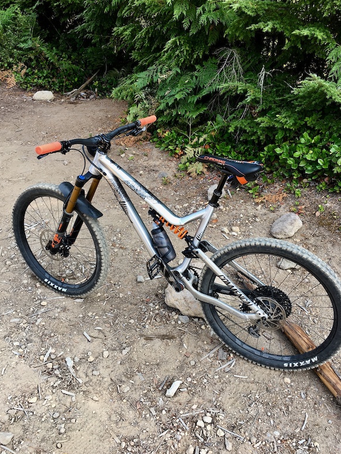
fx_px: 394
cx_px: 171
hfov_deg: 46.8
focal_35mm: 30
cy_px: 221
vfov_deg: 59.9
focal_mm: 4.15
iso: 25
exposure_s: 1/187
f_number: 2.2
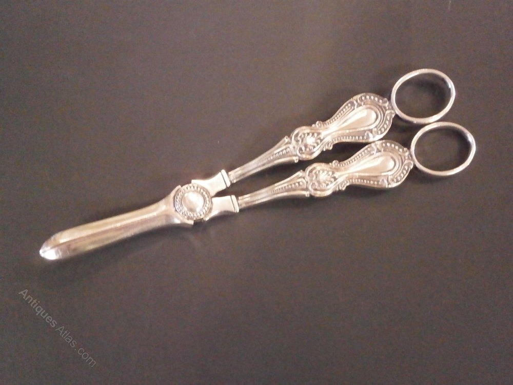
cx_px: 256
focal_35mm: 47
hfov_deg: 40.4
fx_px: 697
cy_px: 192
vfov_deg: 30.9
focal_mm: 8.3
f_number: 3.4
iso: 1600
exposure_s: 1/25
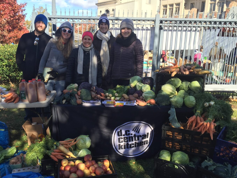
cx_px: 103
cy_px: 99
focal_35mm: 33
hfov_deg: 55.2
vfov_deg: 42.9
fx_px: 226
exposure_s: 1/694
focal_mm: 4.15
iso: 32
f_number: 2.2
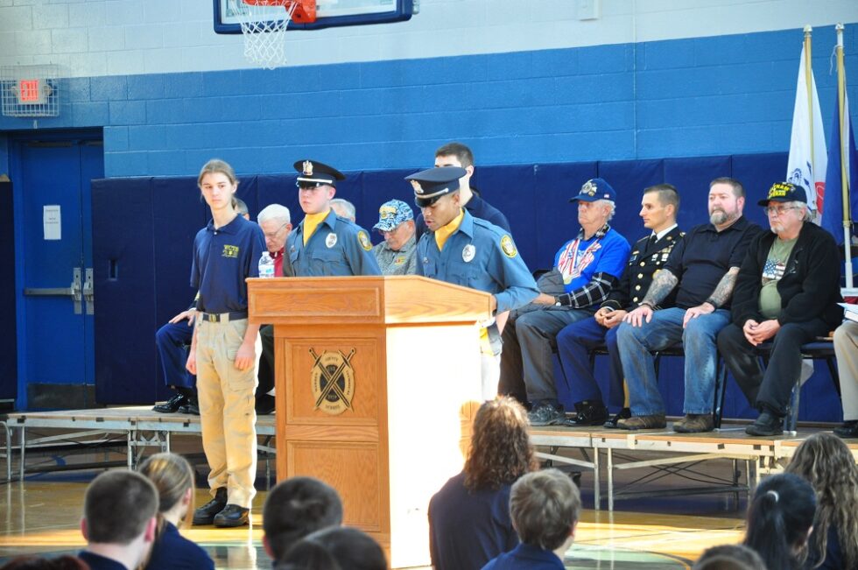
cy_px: 285
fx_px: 3749
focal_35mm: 158
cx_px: 429
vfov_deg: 8.7
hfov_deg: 13.1
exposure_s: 1/30
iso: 800
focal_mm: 105
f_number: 5.6
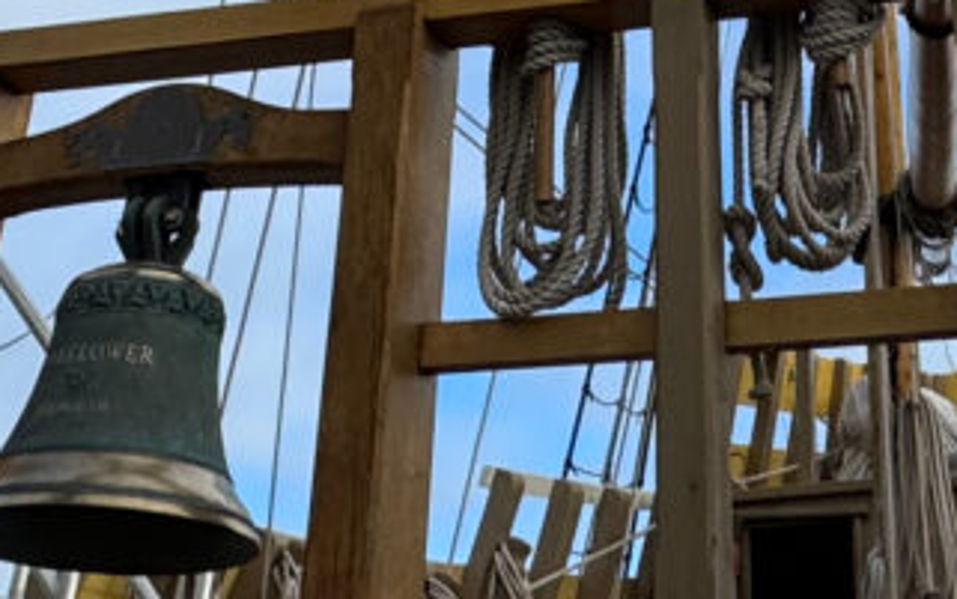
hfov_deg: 28.8
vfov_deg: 14.3
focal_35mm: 71
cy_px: -712
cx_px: 605
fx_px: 1853
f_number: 2.2
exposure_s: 1/1976
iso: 50
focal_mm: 2.22
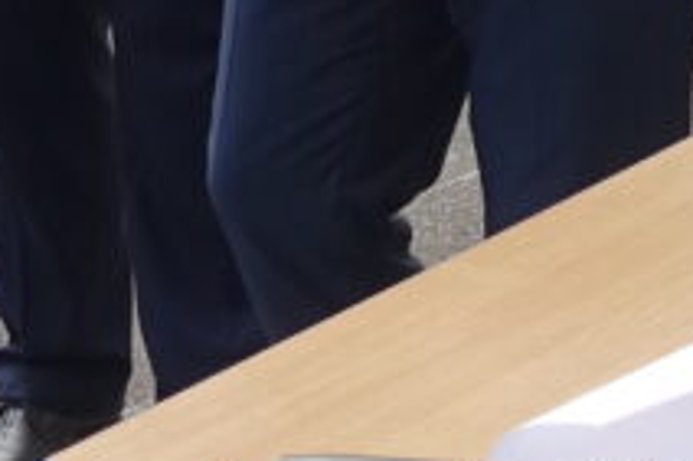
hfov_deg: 7.4
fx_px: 5289
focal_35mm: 275
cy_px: -1033
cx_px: -124
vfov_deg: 4.7
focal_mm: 14.1
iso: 125
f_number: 4
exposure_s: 1/800
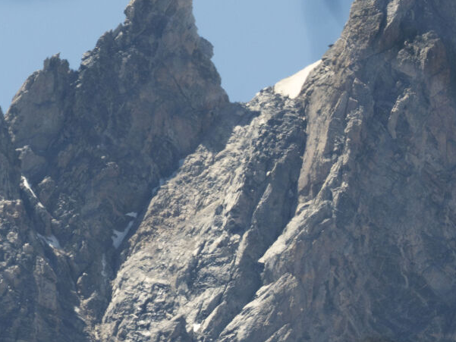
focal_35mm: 1880
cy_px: 244
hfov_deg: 1.1
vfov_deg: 0.8
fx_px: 24770
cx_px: 107
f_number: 11
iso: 400
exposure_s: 1/1000
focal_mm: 444.9
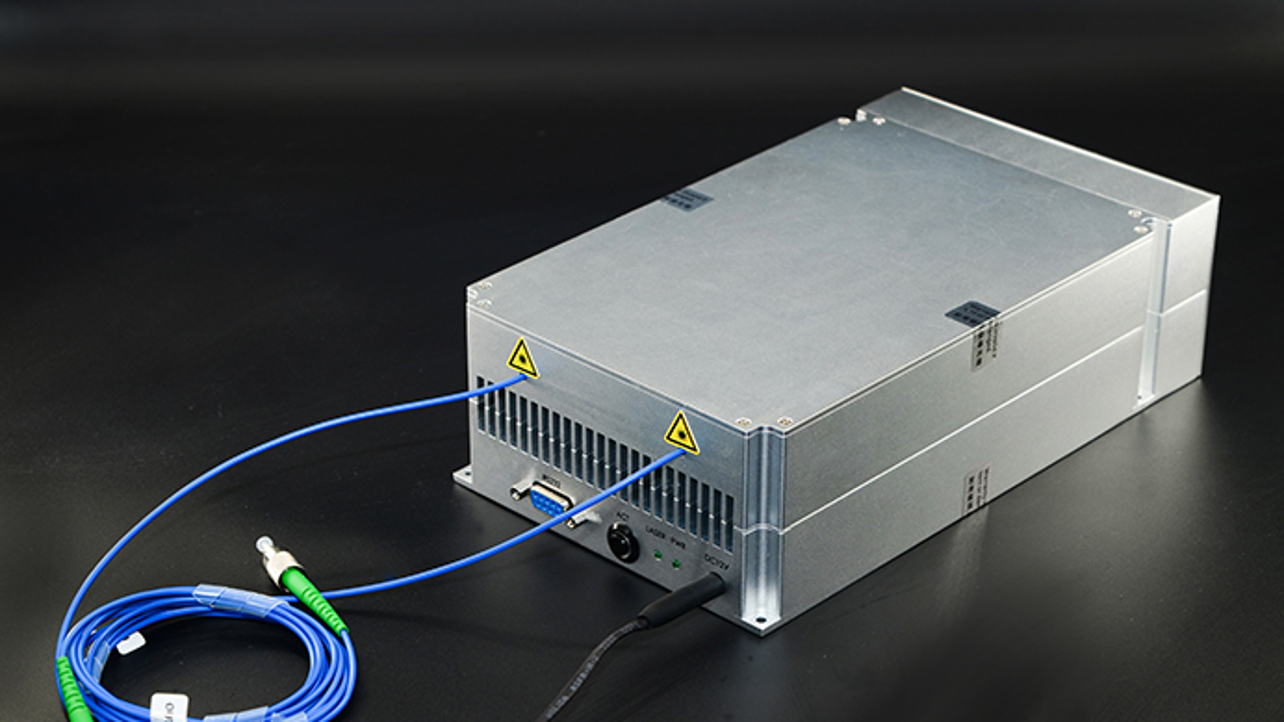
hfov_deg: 23.2
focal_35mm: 92
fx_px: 3132
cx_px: 640
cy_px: 405
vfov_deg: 13.1
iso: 200
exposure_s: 1/60
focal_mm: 58
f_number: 8
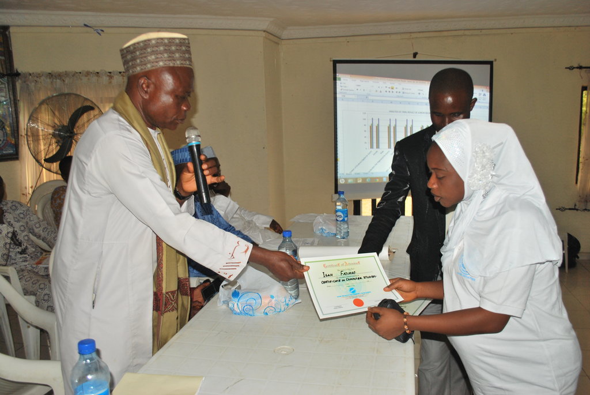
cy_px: 198
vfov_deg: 43.7
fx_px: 492
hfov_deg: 61.9
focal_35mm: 30
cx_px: 295
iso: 200
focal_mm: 20
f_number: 3.8
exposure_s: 1/60
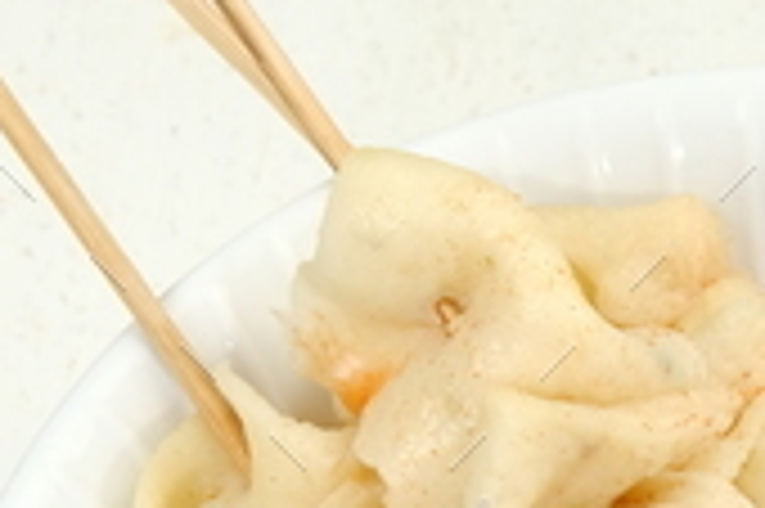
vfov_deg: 3.2
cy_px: 749
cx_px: 1030
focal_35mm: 428
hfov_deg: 4.8
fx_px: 9086
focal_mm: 81.9
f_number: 10
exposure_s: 1/60
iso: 160
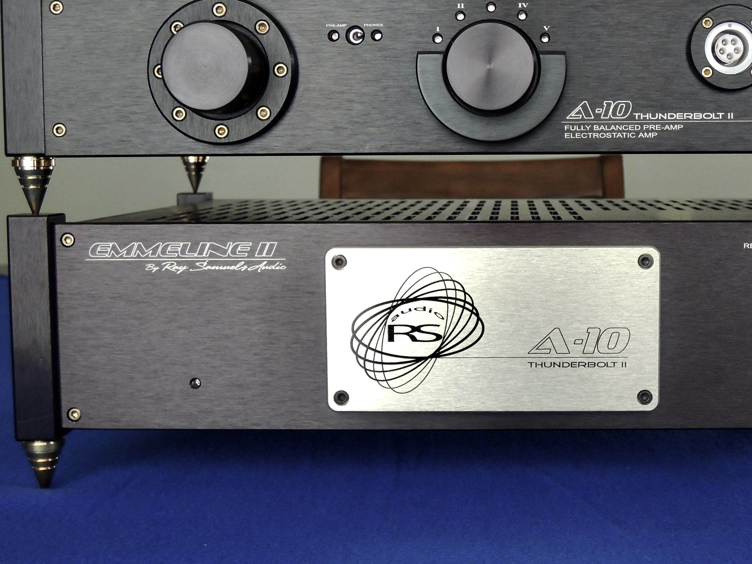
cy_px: 234
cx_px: 500
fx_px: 1195
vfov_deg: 26.5
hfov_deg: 34.6
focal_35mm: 55
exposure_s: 1/13
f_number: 3.3
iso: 400
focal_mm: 7.2
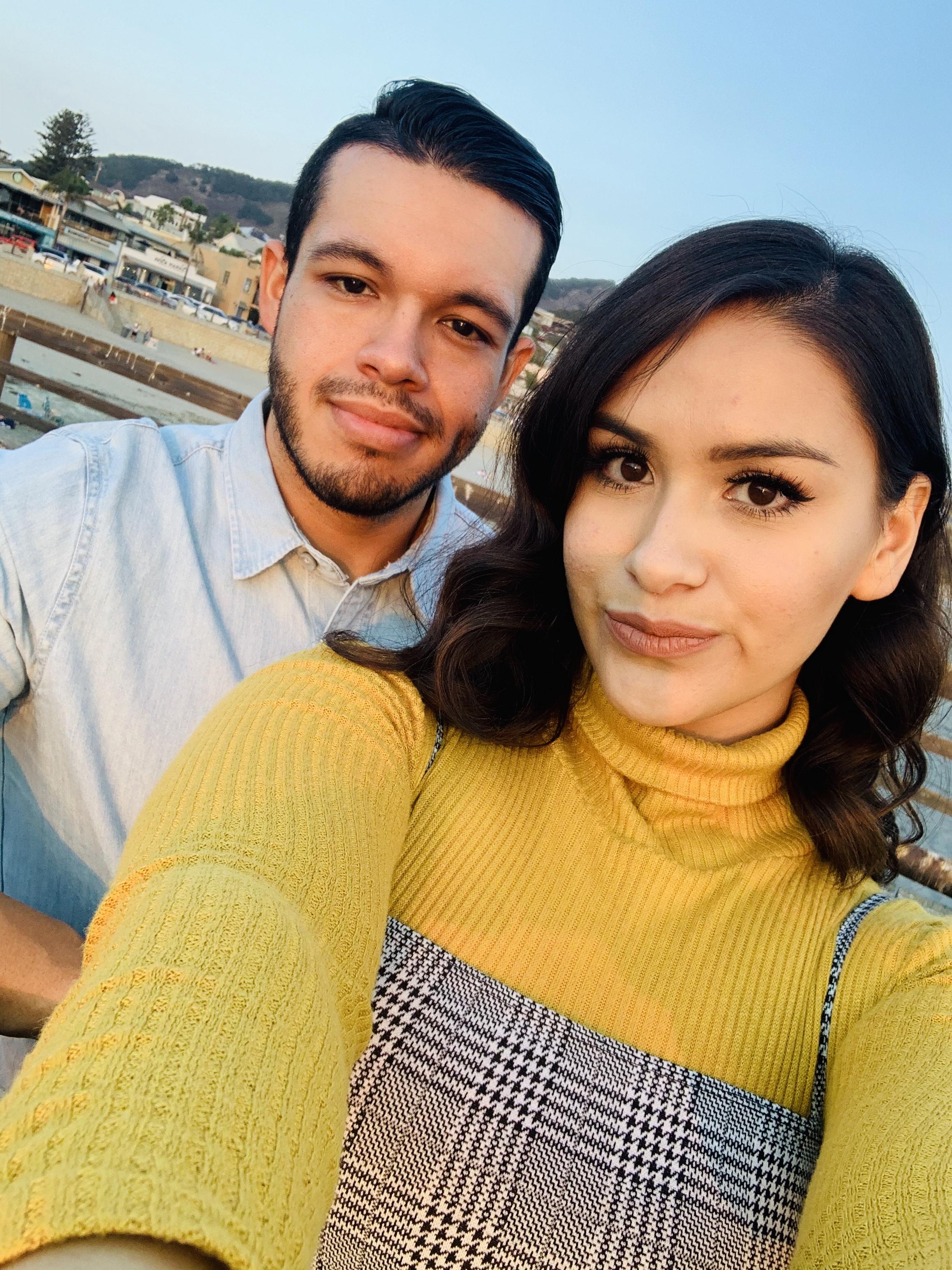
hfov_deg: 44.2
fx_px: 1173
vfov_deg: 56.8
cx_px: 476
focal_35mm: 32
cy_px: 635
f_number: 2.2
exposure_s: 1/121
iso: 32
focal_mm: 2.87
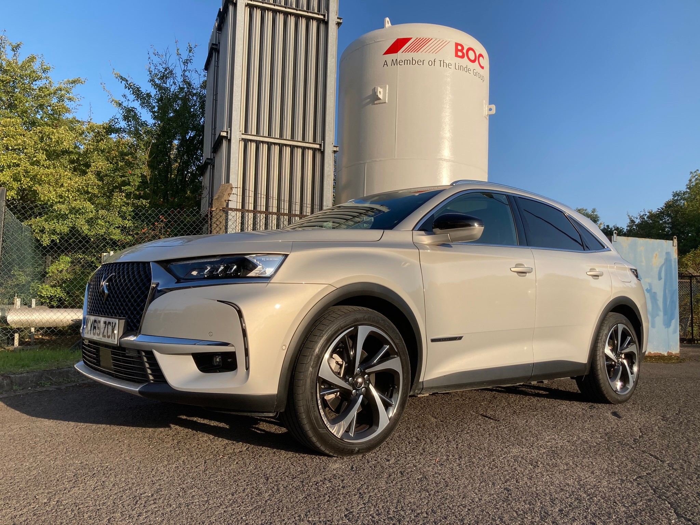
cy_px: 262
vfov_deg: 49.7
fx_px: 566
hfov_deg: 63.4
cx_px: 350
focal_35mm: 28
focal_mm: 3.99
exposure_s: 1/1548
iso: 20
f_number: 1.8
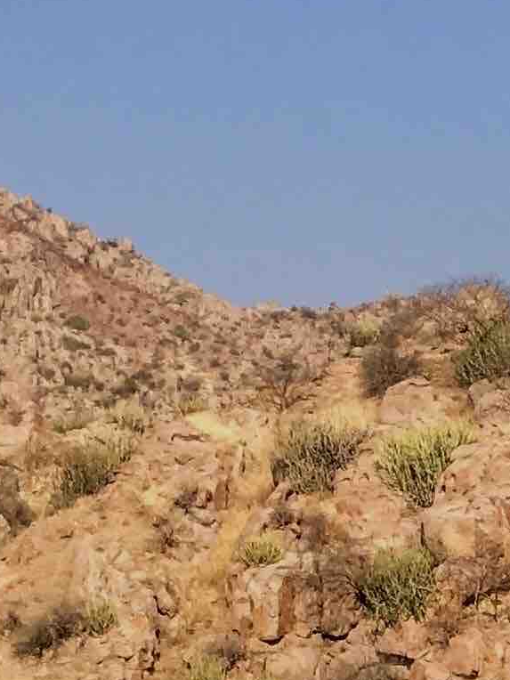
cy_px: 969
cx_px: 1157
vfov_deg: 12.4
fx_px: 3006
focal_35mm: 153
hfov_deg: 8.9
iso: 25
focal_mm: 4.15
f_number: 2.2
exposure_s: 1/1672
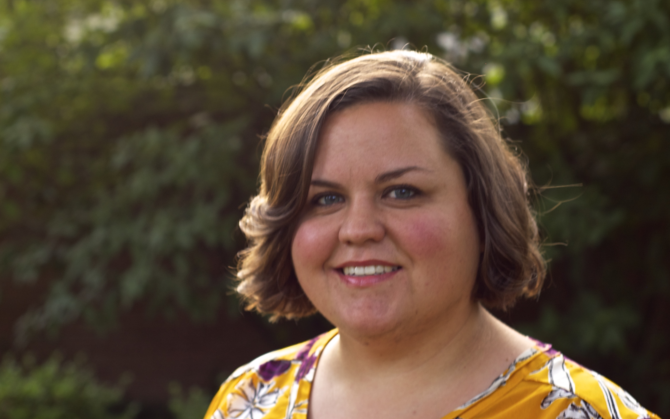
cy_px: 200
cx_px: 335
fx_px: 1406
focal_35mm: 77
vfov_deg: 16.9
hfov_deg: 26.8
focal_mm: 50
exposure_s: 1/20
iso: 200
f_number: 4
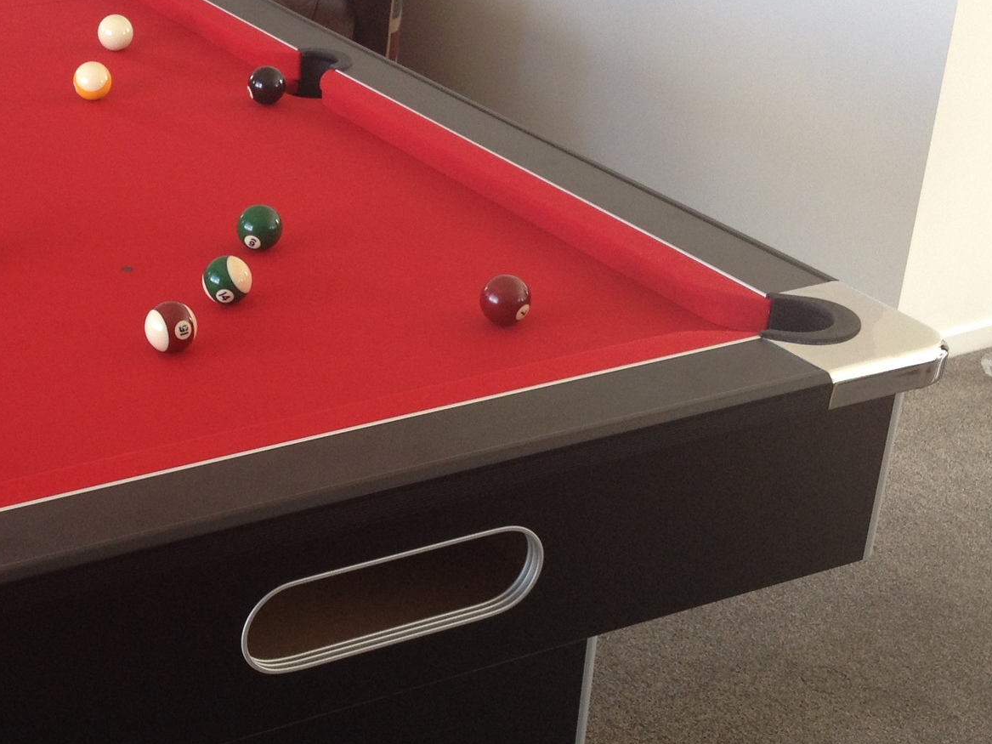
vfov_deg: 20.4
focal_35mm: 72
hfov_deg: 26.4
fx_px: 2063
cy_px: 416
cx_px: 172
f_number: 2.4
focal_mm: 4.28
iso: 64
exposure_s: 1/60
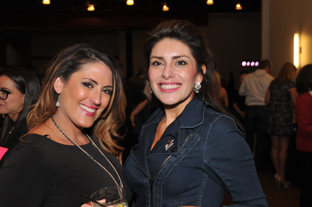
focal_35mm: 52
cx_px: 156
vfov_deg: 25.7
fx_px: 454
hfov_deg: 37.9
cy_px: 104
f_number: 6.3
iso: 500
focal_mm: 35
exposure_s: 1/60
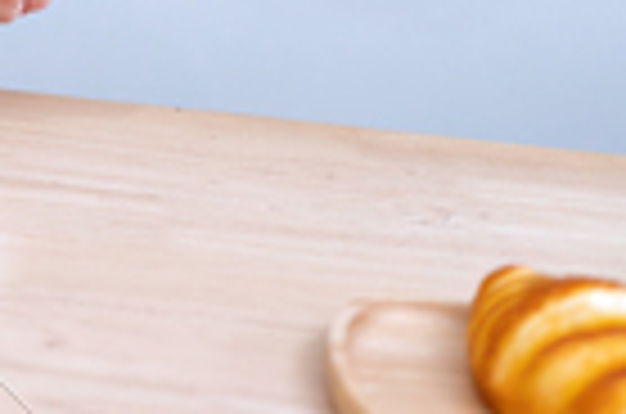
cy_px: -299
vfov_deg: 8.8
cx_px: -234
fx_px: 2585
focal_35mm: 149
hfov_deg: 13.2
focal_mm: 35
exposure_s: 1/500
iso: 320
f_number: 1.4
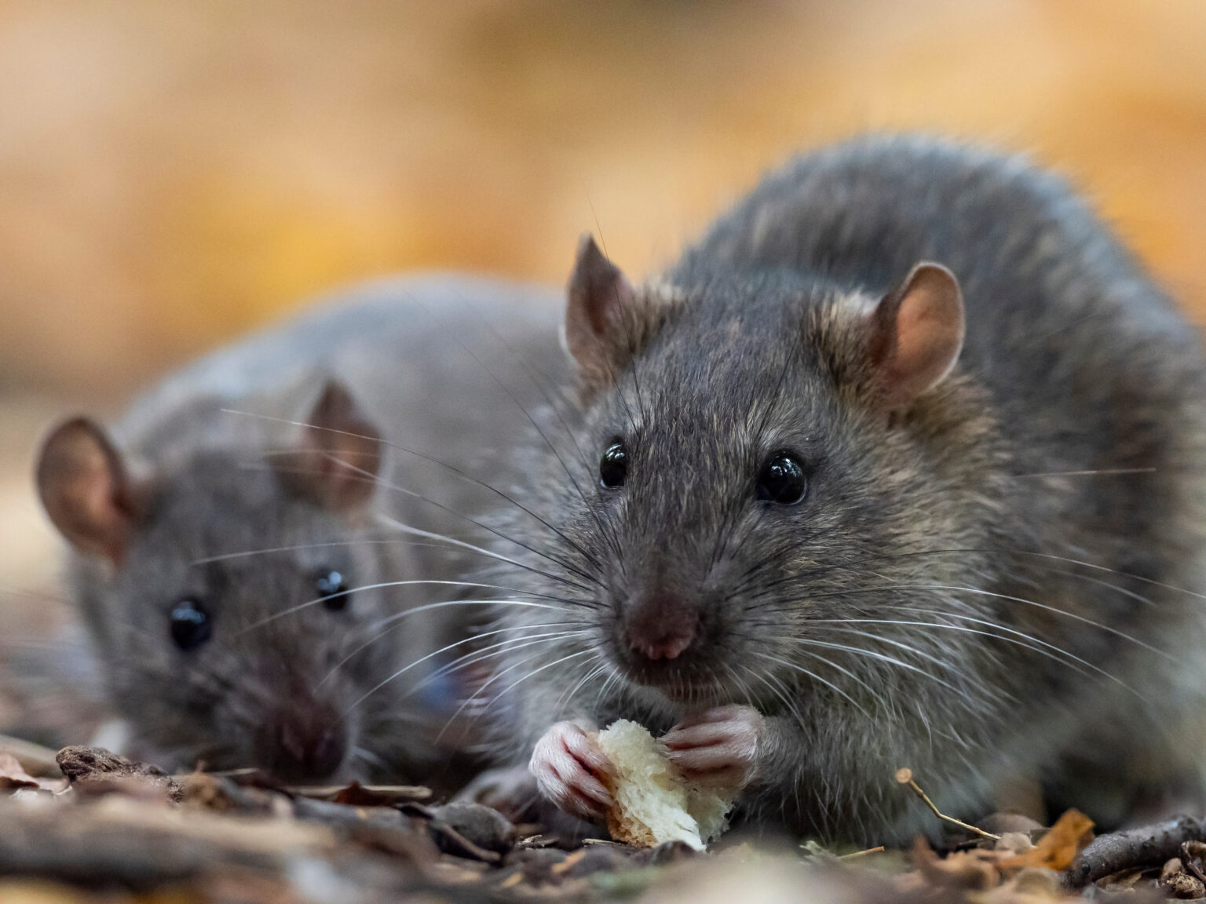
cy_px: 452
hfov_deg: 3.3
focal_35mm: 601
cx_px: 603
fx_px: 20938
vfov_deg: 2.5
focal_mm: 300
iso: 2500
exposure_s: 1/400
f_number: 4
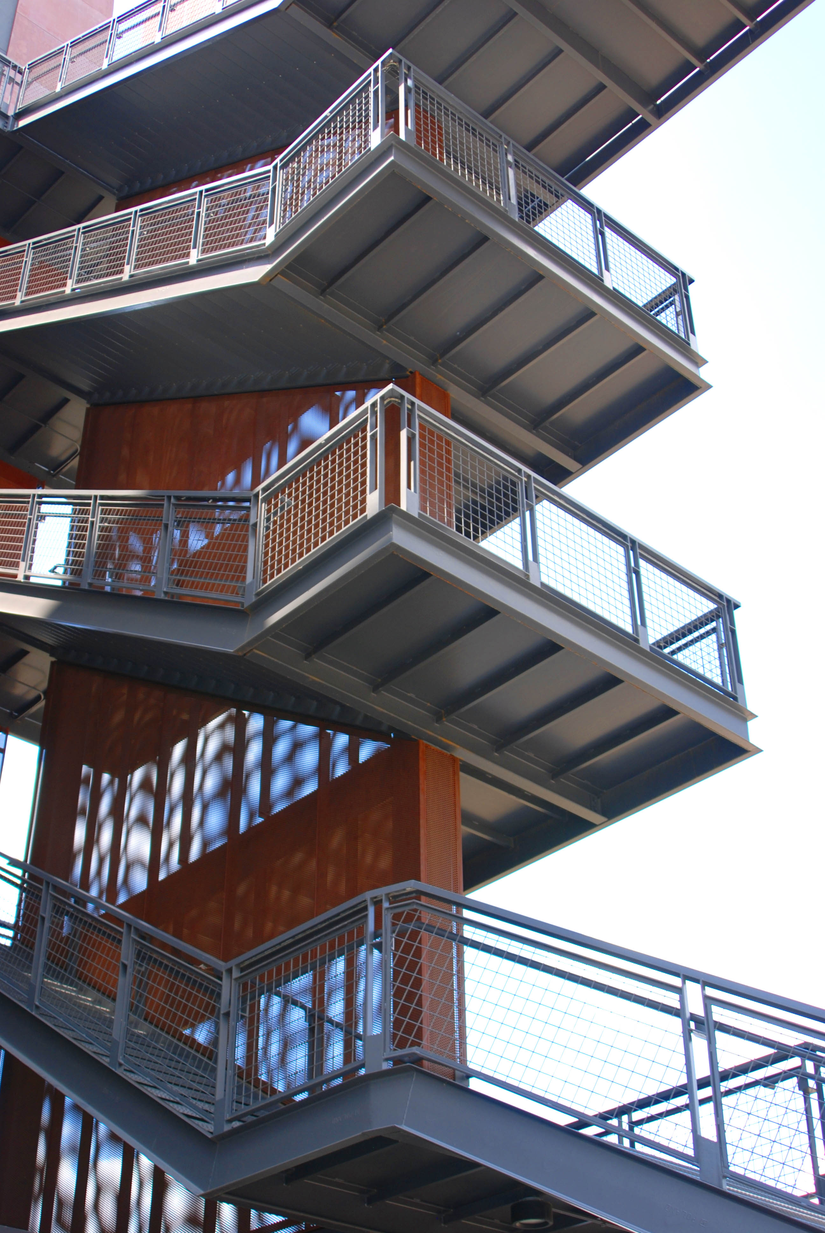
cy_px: 616
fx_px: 1645
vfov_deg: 41.1
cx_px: 412
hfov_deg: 28.2
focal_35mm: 48
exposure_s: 1/125
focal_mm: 32
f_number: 4
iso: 100
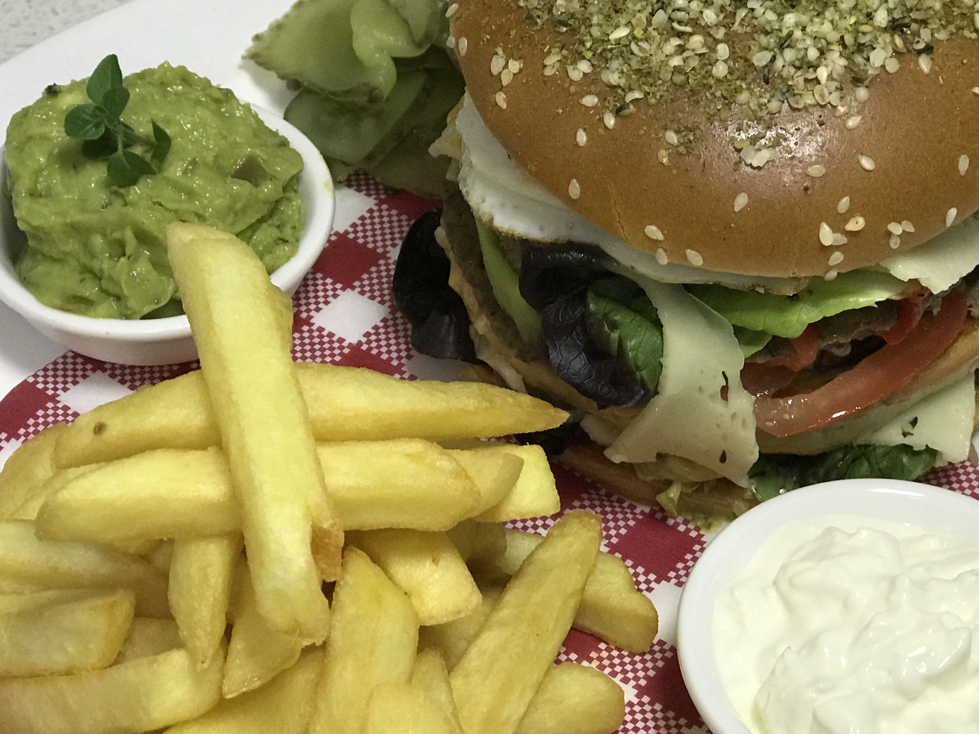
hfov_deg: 21.1
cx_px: 506
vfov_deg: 15.9
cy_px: 378
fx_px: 2630
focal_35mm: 93
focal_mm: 6.6
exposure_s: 1/50
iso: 80
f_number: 2.8
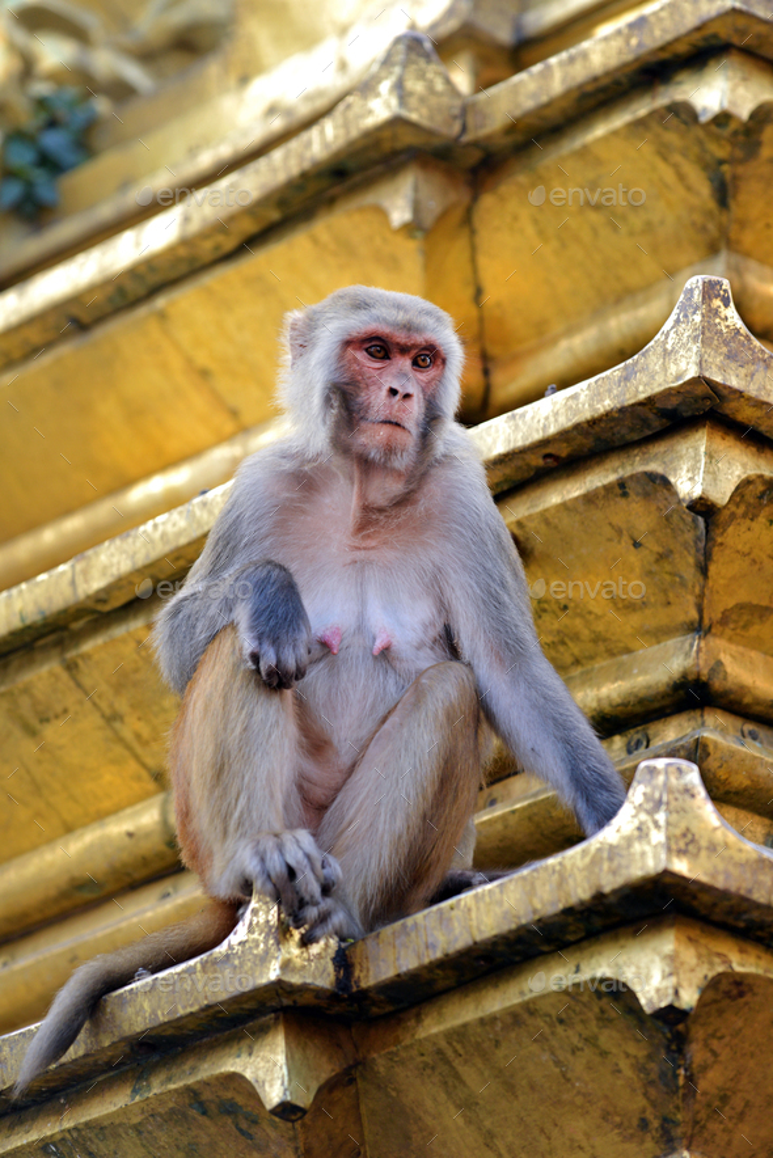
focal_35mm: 200
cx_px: 386
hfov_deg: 6.9
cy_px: 579
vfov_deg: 10.3
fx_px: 6436
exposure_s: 1/160
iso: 400
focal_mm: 200
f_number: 5.6
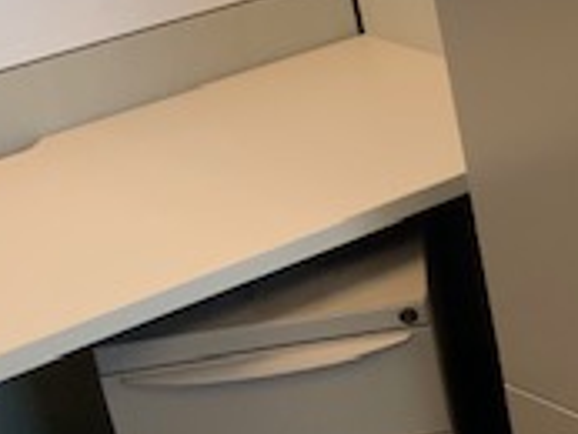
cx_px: 915
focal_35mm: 107
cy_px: 357
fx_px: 1788
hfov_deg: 16.4
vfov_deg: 13.8
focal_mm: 3
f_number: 1.8
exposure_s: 1/60
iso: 100
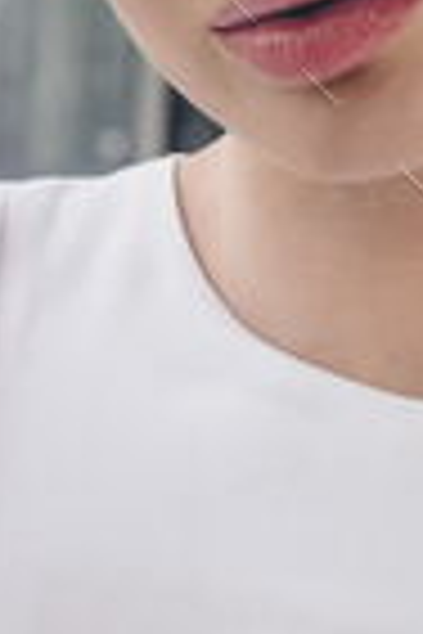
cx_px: 76
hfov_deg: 4.4
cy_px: 504
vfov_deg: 6.6
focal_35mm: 313
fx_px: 5516
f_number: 5
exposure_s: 1/160
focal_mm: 50
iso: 250
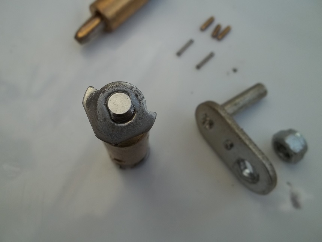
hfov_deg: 55.3
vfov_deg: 43.0
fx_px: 307
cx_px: 161
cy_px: 121
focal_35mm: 33
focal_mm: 5.9
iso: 64
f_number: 3.3
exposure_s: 1/200
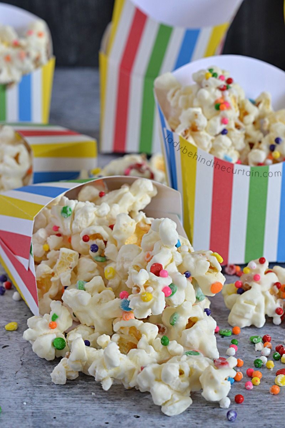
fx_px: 891
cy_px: 214
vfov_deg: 27.0
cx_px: 142
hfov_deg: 18.2
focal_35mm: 75
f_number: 10
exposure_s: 1/3
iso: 100
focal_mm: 50
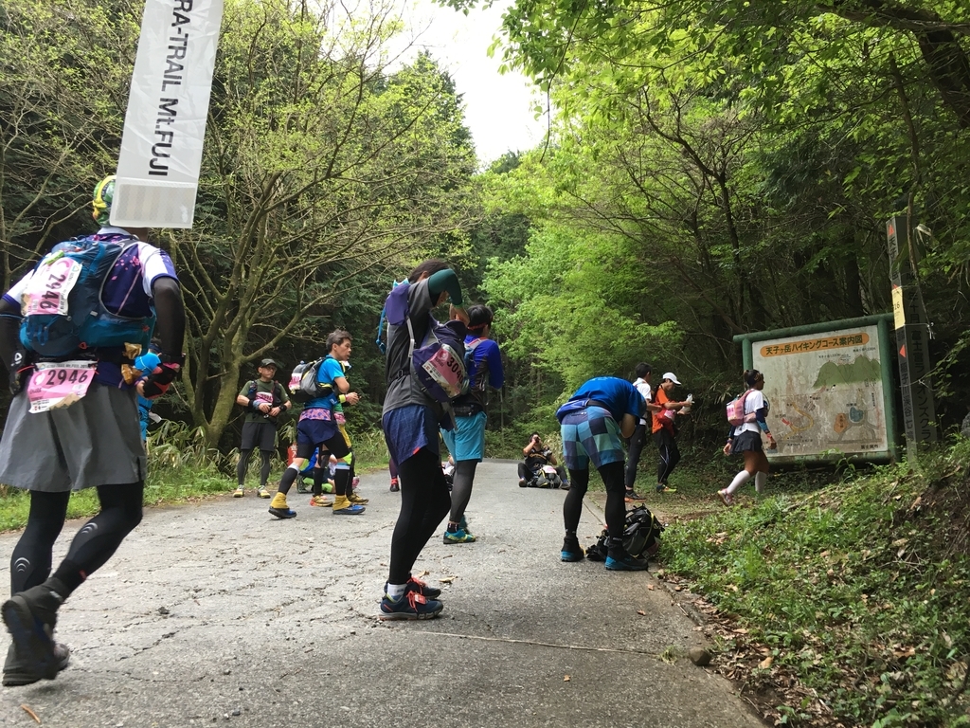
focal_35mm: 29
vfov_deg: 48.2
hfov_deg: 61.7
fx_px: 813
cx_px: 485
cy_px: 364
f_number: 2.2
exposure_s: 1/30
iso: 25
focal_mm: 4.15
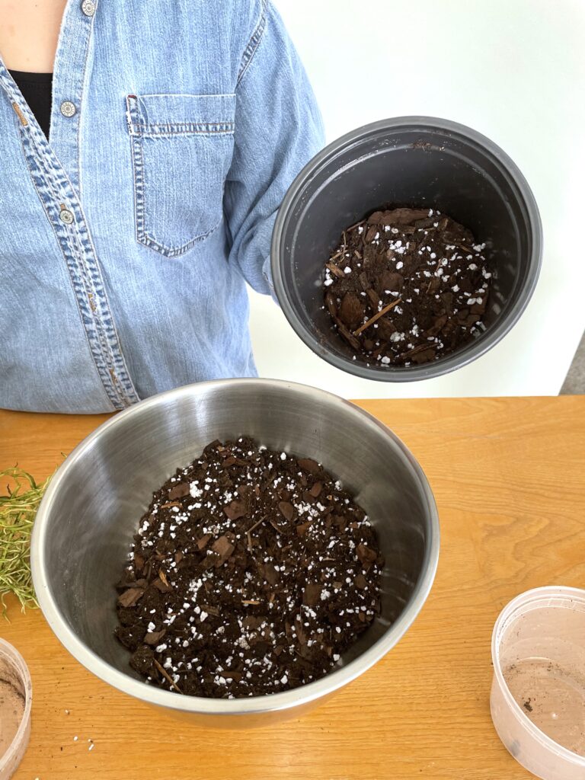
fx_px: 586
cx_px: 292
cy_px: 390
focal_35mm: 26
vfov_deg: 67.3
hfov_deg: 53.1
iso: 125
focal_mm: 4.2
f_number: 1.6
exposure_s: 1/121
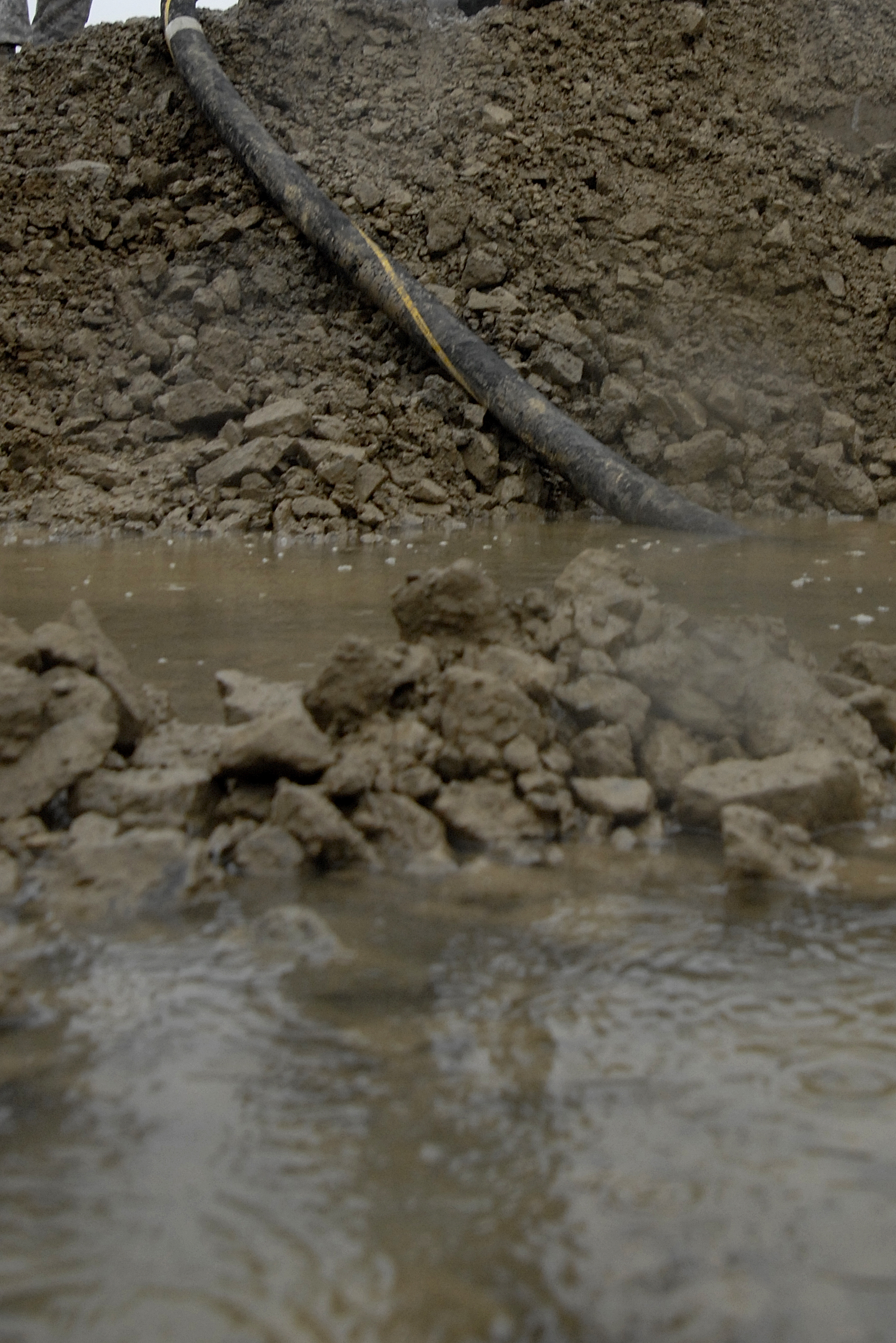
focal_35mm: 53
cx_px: 606
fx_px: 1978
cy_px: 363
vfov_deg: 36.8
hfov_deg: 25.4
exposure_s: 1/320
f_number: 6.3
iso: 400
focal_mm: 24
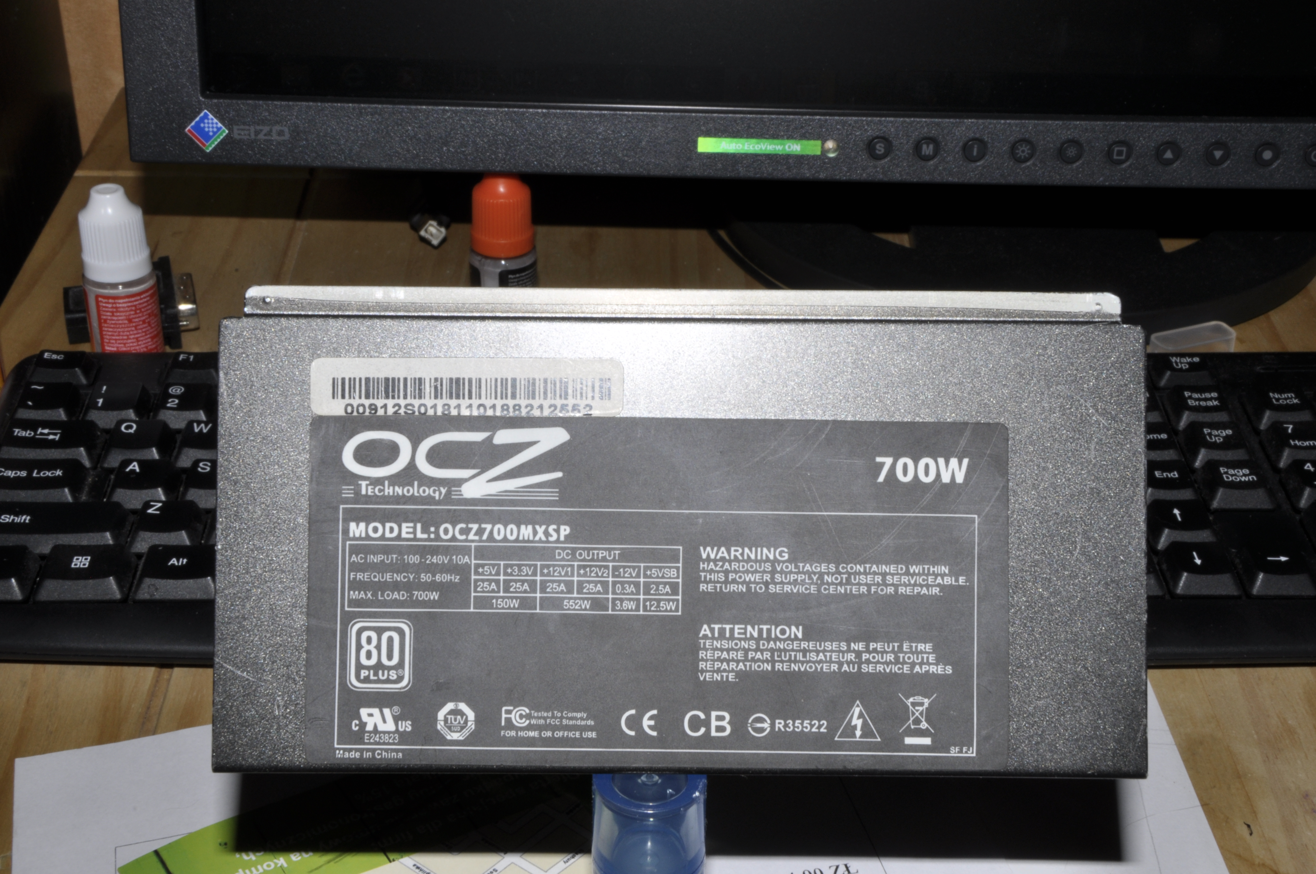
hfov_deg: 33.4
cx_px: 658
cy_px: 437
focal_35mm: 60
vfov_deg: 22.6
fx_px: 2191
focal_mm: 40
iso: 200
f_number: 29
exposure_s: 1/200
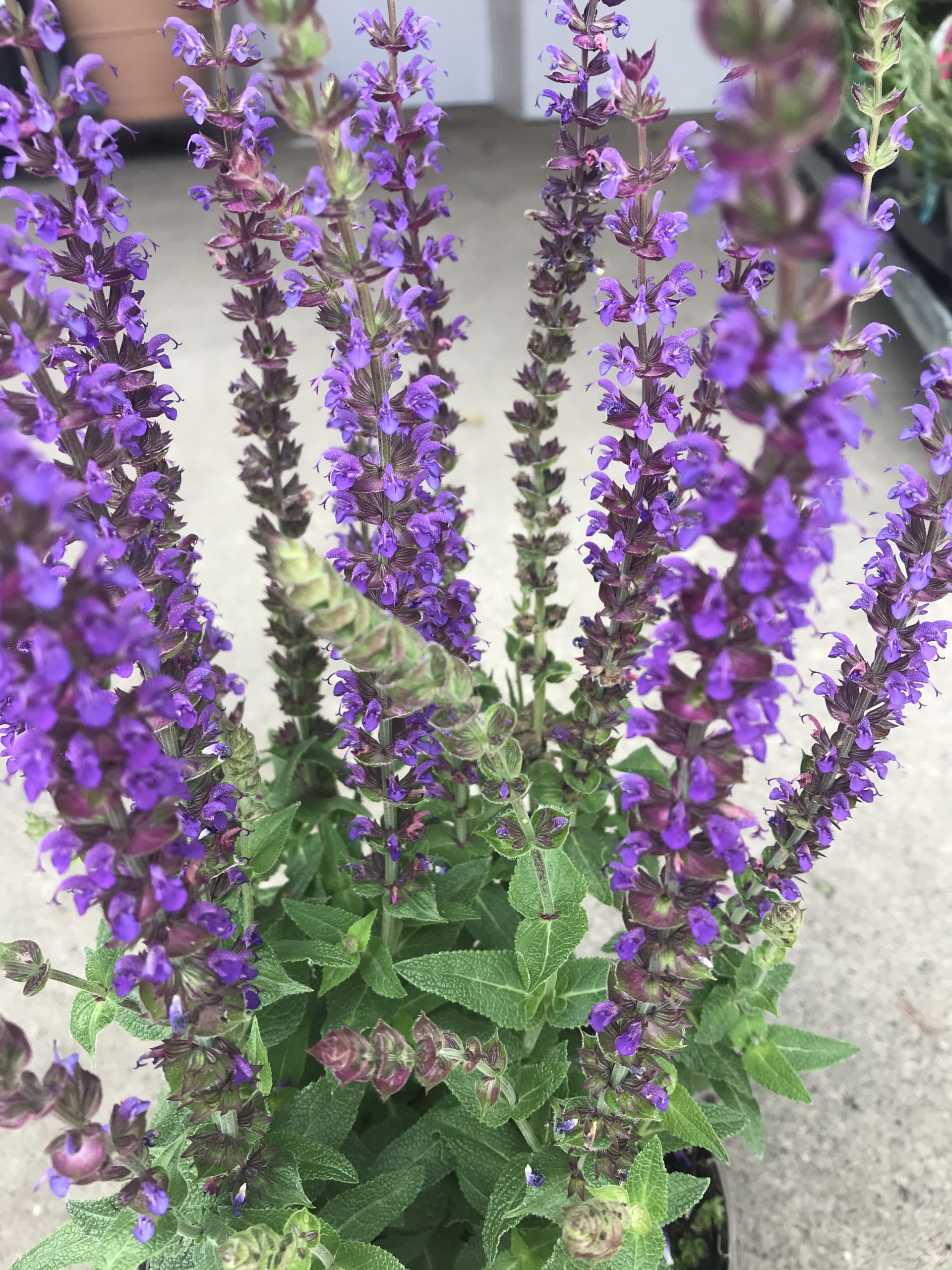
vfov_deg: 63.4
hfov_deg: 49.7
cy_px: 635
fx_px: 1027
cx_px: 476
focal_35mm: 28
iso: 20
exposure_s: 1/242
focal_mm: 3.99
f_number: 1.8
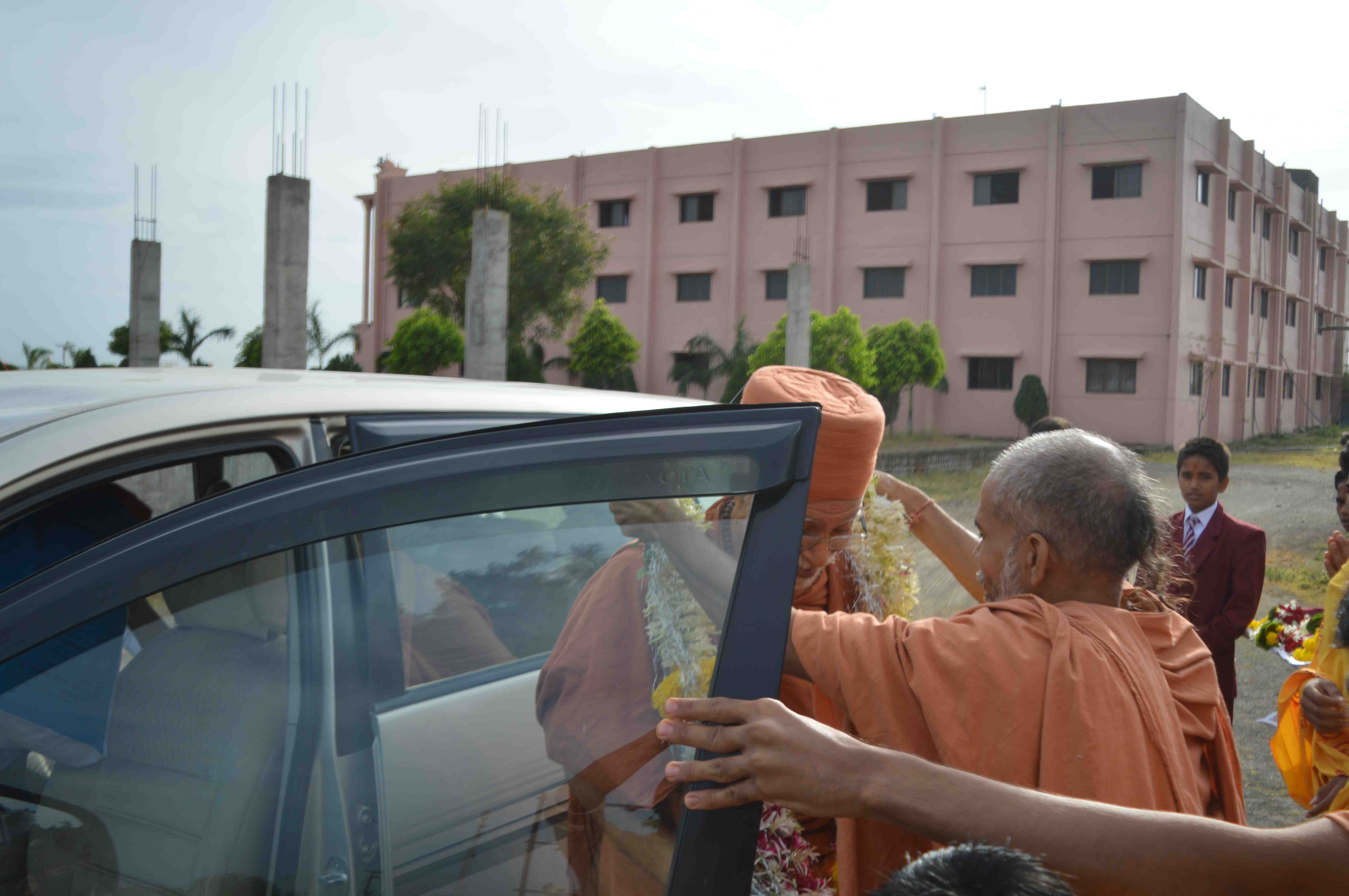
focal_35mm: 34
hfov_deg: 55.1
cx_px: 674
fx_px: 1292
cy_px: 448
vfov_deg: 38.3
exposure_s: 1/160
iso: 100
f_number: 6.3
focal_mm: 23
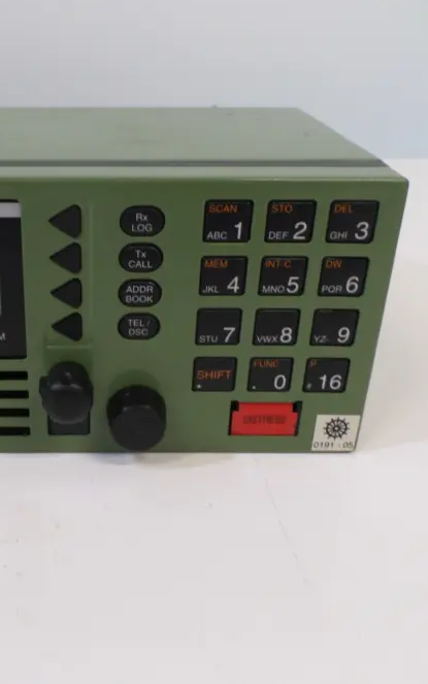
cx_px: 93
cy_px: 336
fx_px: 671
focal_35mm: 36
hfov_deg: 34.4
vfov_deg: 54.0
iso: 120
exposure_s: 1/30
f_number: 2.5
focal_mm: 4.5
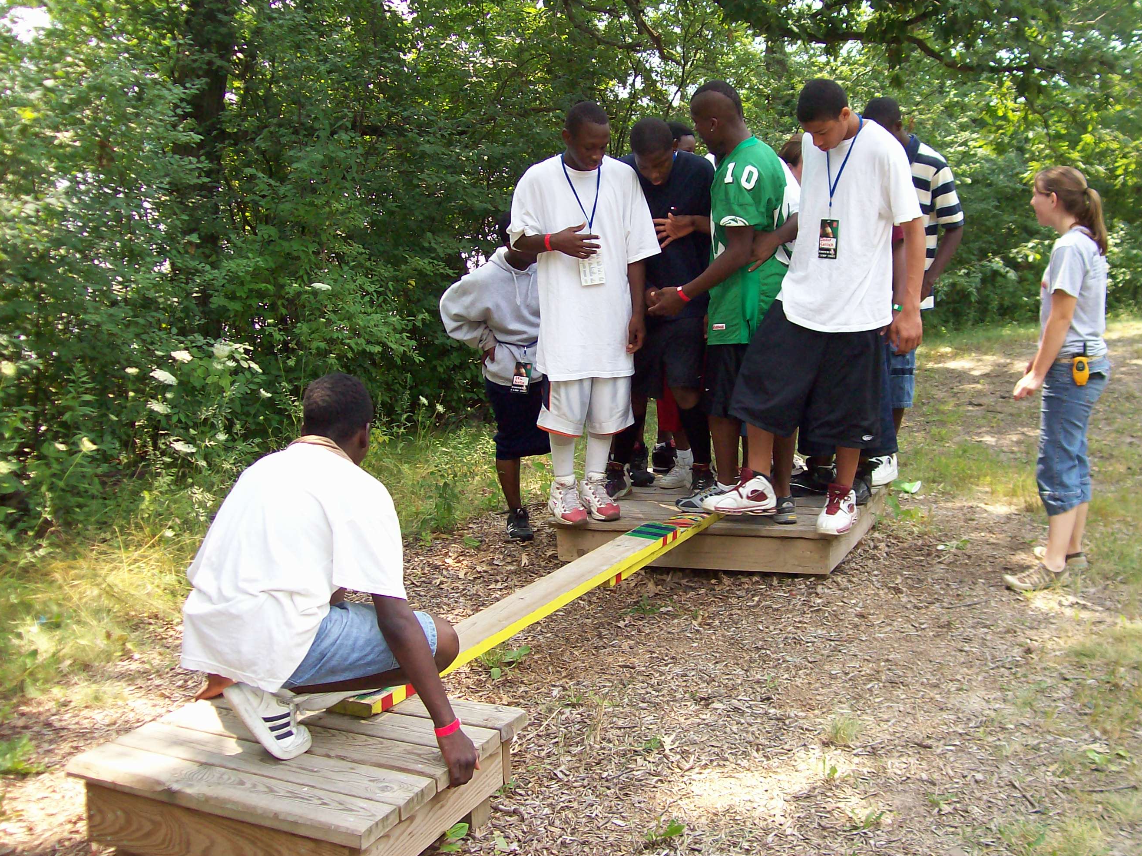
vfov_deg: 36.8
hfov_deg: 47.8
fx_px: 1286
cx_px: 616
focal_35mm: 39
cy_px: 403
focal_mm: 6
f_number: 2.7
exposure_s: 1/177
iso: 80
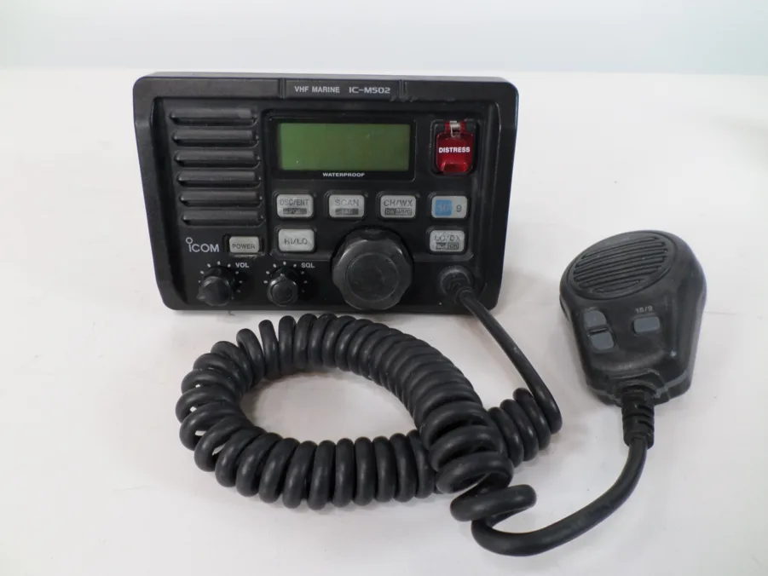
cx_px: 384
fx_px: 555
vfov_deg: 54.9
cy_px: 288
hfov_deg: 69.4
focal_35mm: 25
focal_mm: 4.5
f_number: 2.5
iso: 80
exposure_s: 1/45
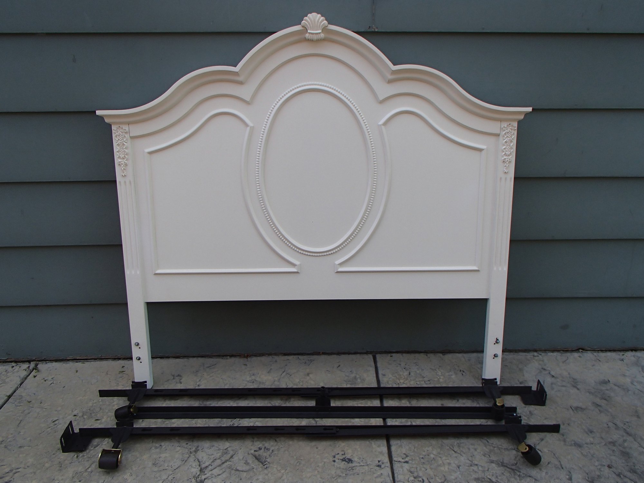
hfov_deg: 63.4
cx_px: 322
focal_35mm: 28
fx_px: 521
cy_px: 242
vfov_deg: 49.7
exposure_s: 1/160
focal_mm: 5
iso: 100
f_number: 3.9
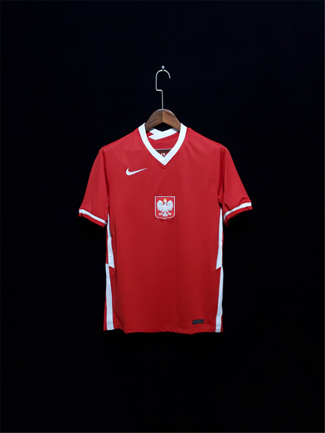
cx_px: 162
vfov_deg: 67.3
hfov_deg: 53.1
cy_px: 216
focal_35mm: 26
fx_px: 325
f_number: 1.5
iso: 200
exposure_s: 1/30
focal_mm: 4.3
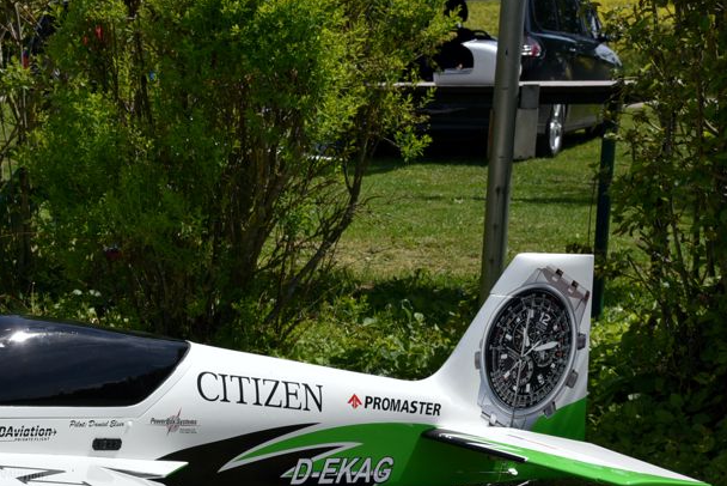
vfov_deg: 17.9
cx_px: 59
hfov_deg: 26.0
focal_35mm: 75
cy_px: 434
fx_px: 1515
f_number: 11
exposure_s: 1/500
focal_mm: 38
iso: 200
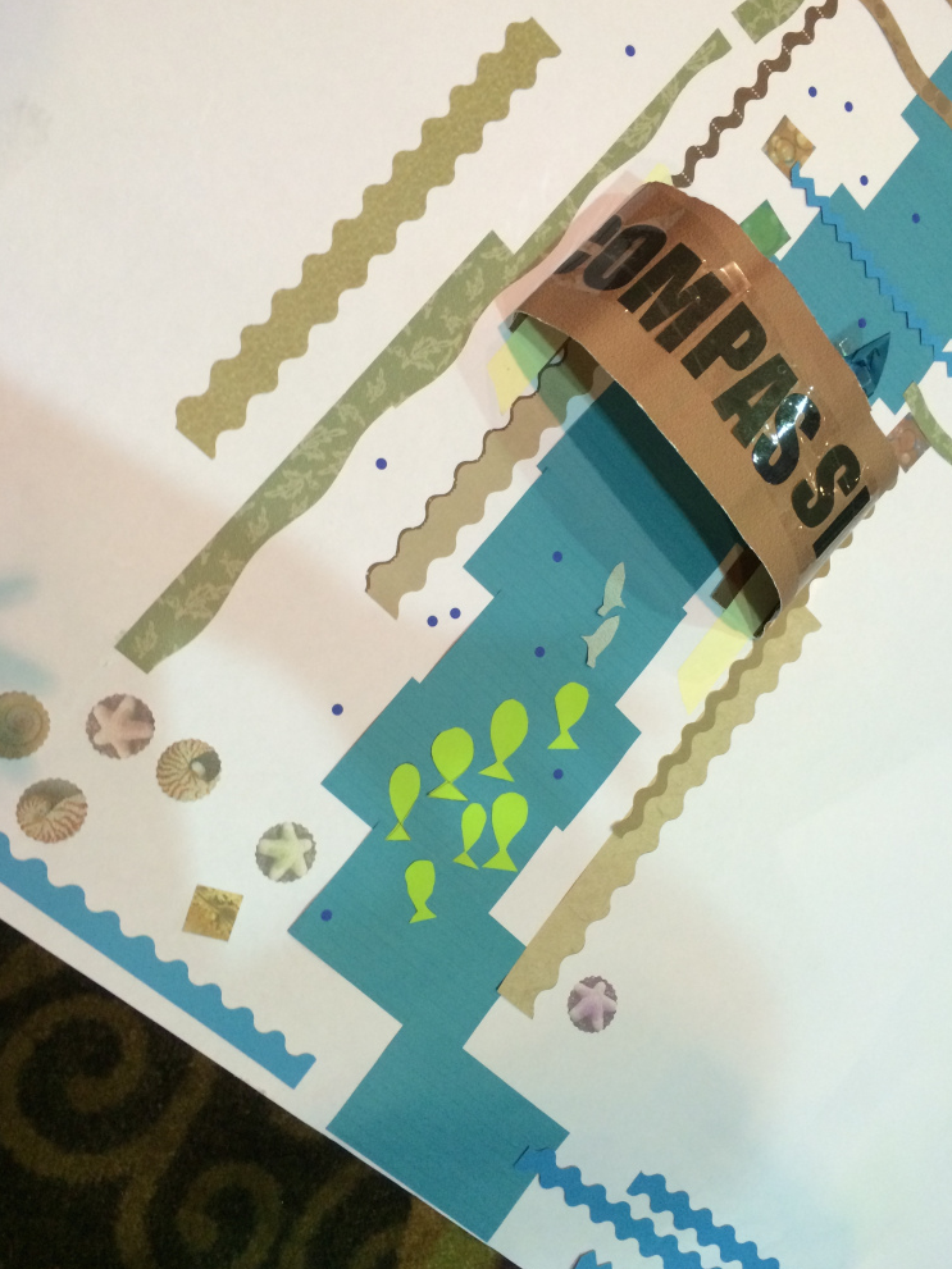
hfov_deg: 45.4
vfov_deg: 58.4
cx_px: 468
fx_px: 1137
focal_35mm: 31
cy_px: 640
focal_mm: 4.12
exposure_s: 1/30
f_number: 2.2
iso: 160
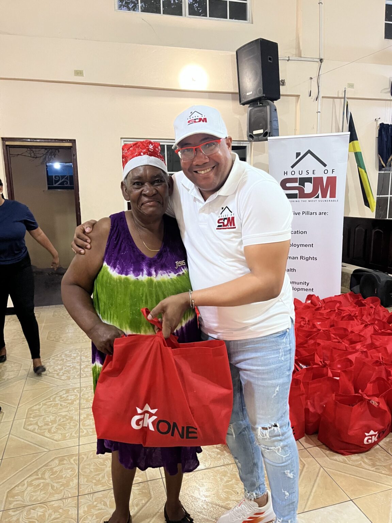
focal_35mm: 26
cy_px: 262
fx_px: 393
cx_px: 196
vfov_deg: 67.3
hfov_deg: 53.1
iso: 400
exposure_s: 1/50
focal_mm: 5.1
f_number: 1.6
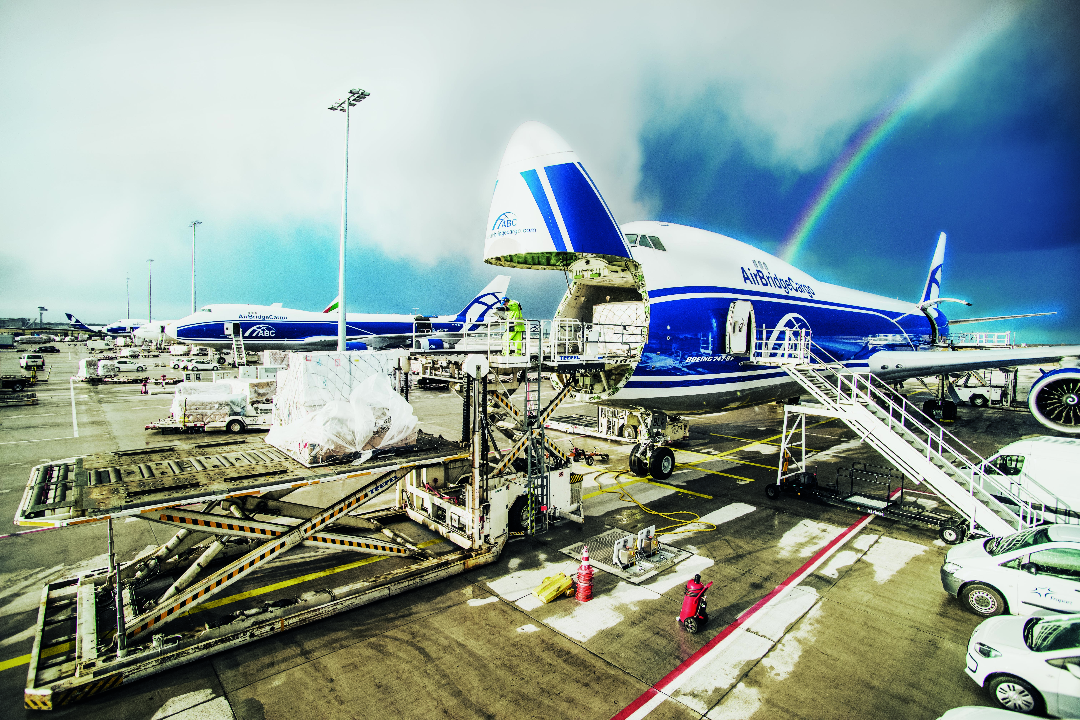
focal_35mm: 17
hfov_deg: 93.3
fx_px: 510
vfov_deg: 70.4
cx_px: 540
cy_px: 360
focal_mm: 17
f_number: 5.6
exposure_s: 1/1250
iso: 400
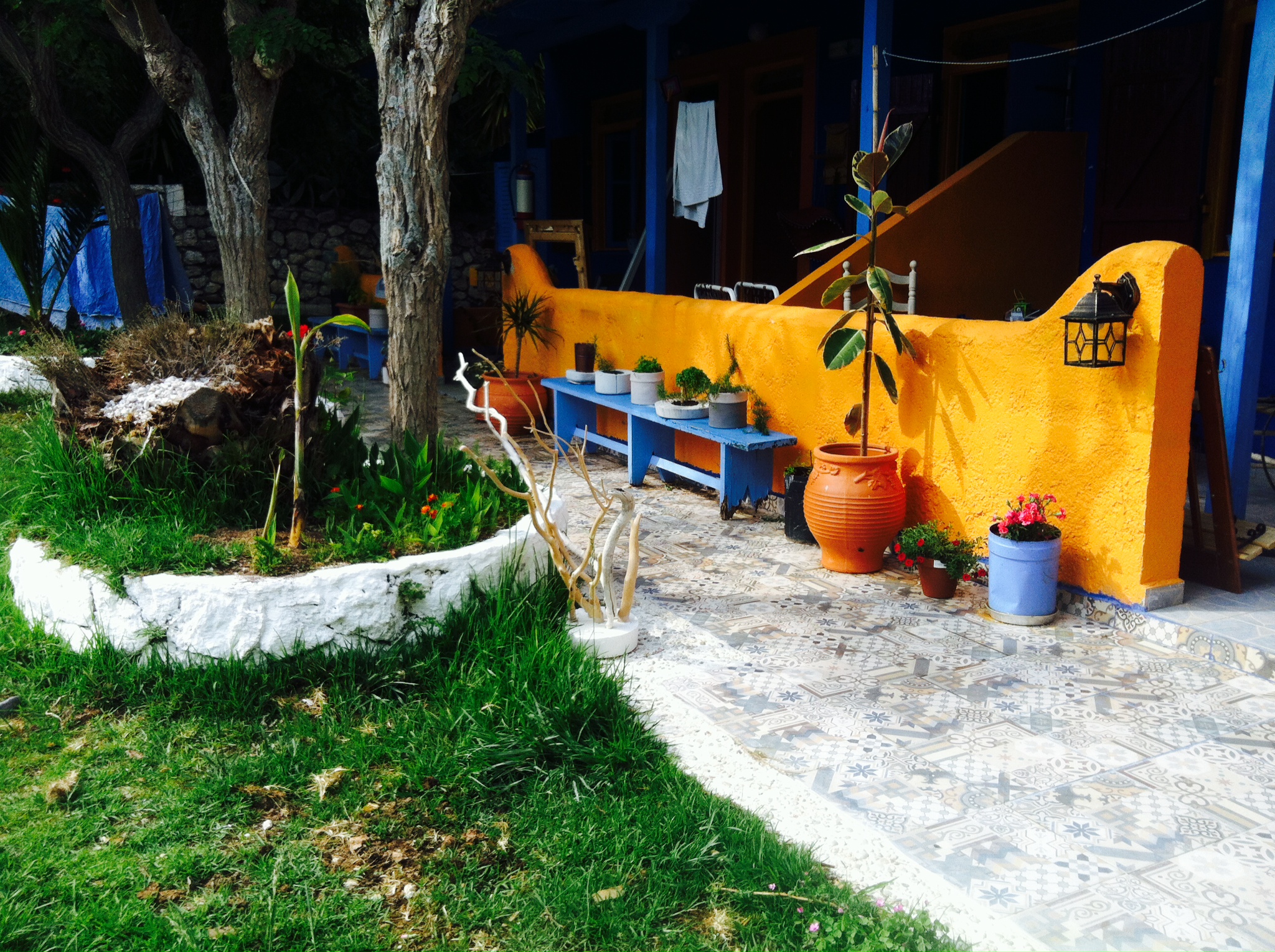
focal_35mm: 35
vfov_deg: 40.6
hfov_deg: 52.7
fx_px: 1287
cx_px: 638
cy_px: 476
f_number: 2.8
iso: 80
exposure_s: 1/413
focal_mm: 3.85
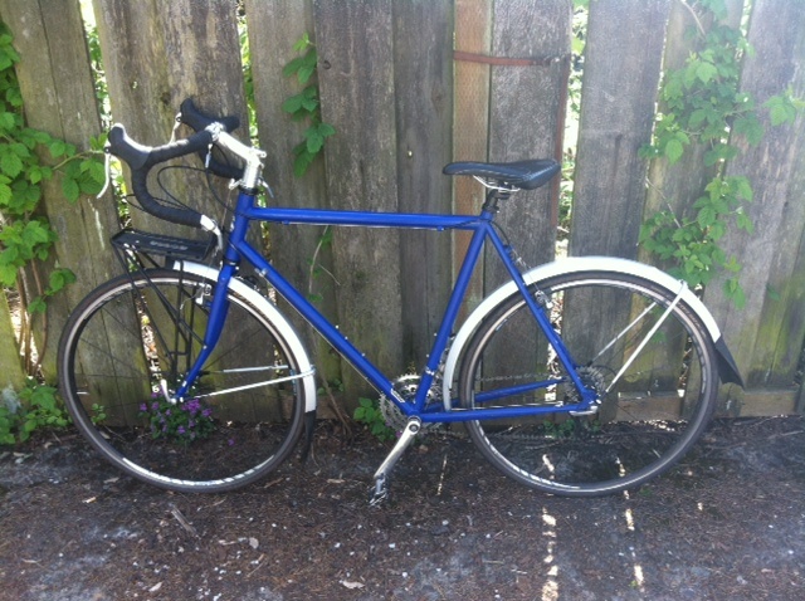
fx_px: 813
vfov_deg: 40.6
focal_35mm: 35
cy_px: 300
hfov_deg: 52.7
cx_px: 402
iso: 80
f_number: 2.8
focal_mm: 3.85
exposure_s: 1/126
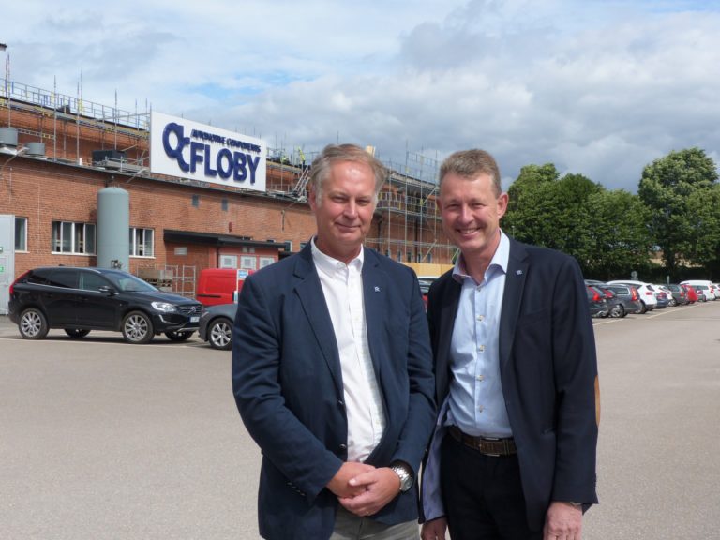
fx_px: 1019
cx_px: 360
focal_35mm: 49
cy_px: 270
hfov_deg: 38.9
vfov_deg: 29.7
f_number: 4
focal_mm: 8.7
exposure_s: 1/1600
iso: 100
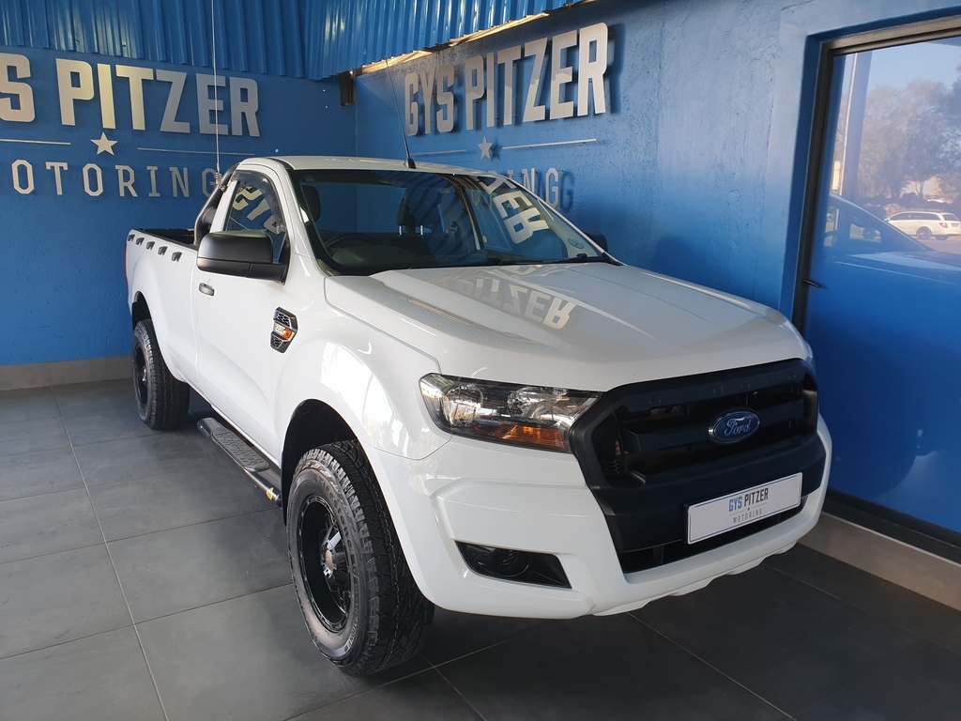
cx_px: 480
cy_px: 360
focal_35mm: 26
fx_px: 722
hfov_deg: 67.3
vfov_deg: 53.1
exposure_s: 1/50
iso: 50
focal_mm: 4.3
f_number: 2.4
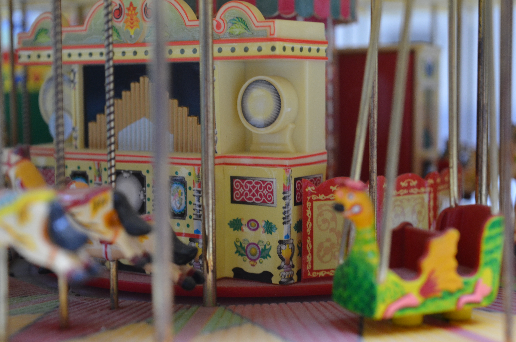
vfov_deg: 19.6
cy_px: 171
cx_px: 258
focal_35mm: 69
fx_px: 987
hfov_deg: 29.3
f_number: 5
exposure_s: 1/30
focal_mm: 46
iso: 1100
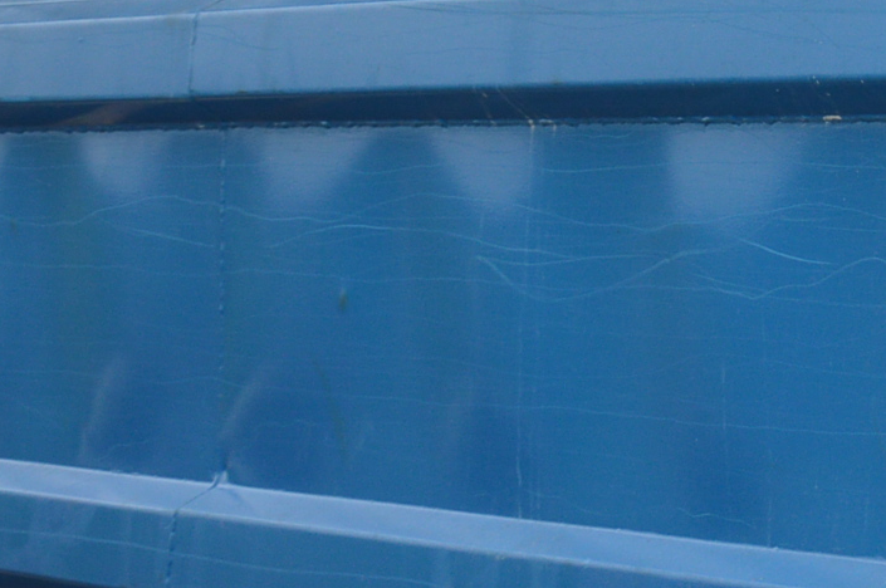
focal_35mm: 224
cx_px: 1301
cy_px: -317
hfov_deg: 9.0
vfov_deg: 6.0
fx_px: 5509
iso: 250
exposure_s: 1/125
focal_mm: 35
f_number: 4.5
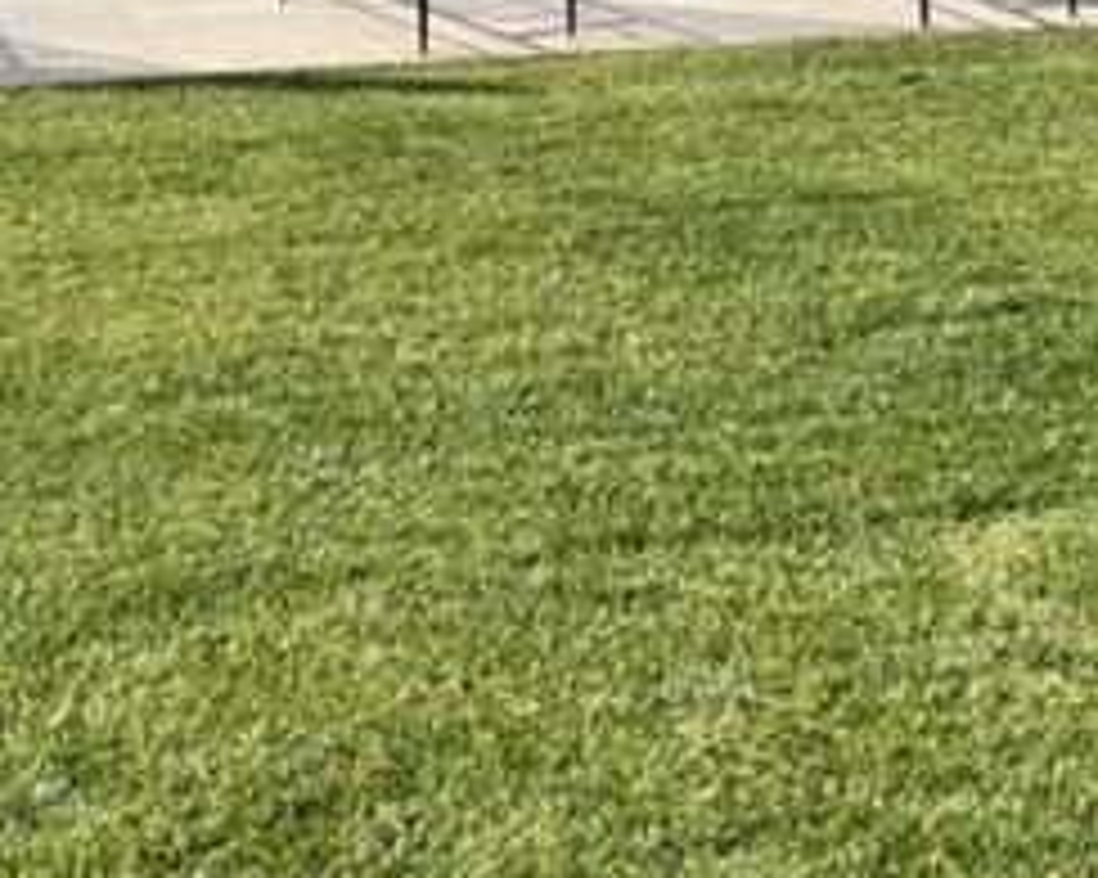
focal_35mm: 75
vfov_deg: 19.4
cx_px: 360
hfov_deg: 25.3
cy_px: -140
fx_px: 2436
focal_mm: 5.7
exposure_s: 1/2571
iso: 50
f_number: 1.5
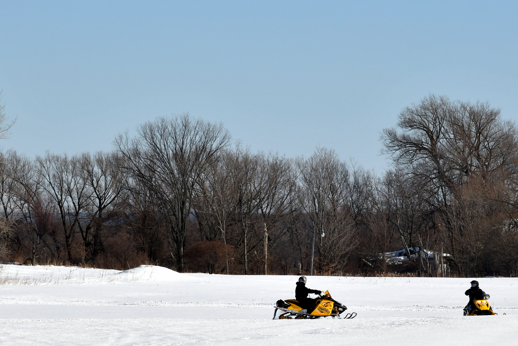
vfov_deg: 6.0
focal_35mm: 228
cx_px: 265
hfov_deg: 9.0
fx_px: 3282
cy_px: 191
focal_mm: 120
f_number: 9
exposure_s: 1/800
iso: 100
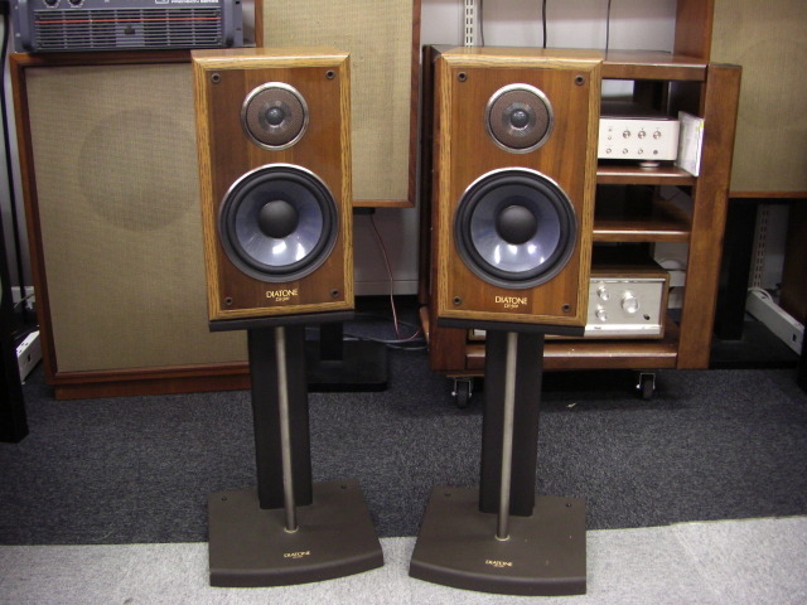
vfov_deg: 37.7
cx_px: 404
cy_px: 302
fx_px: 886
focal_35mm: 38
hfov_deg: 49.0
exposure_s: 1/10
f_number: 3.4
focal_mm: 6.3
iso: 200
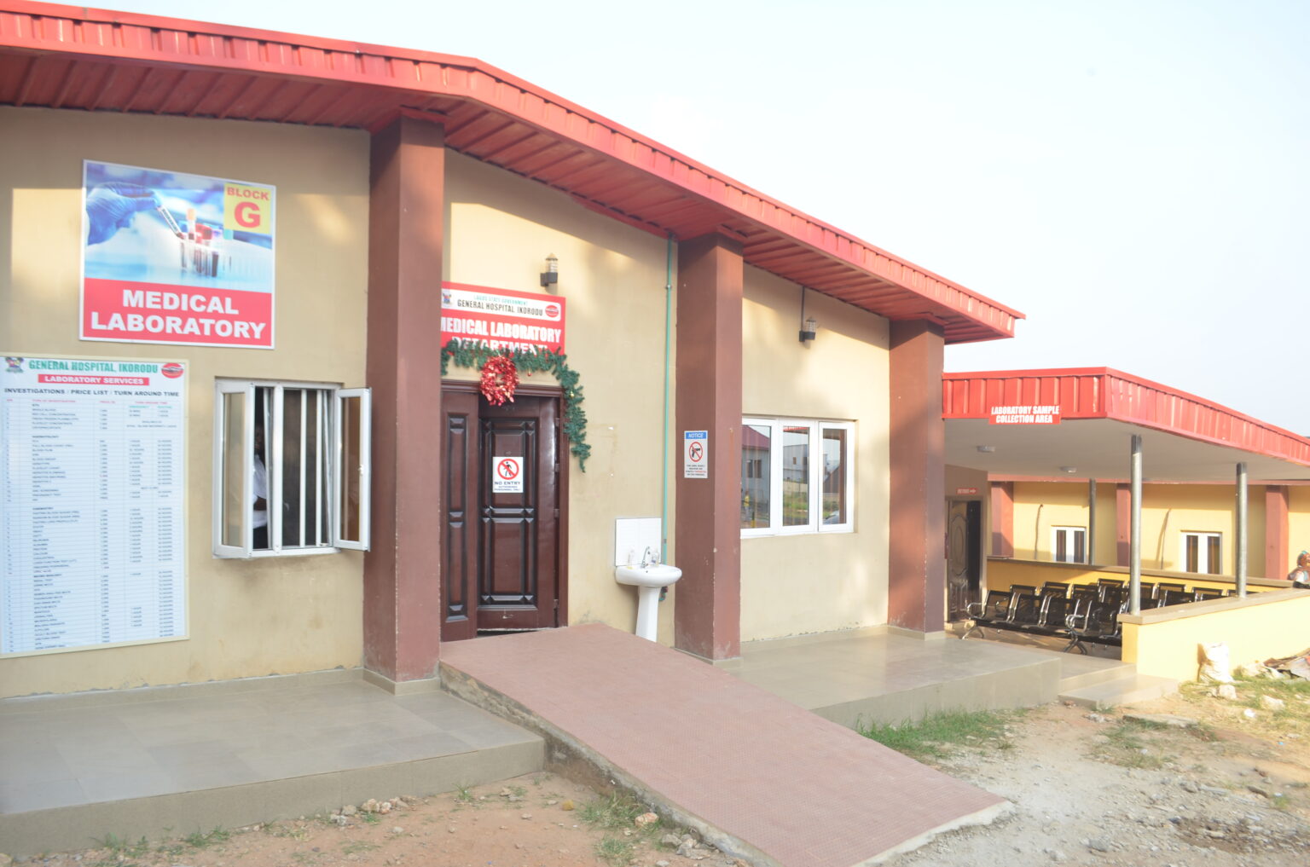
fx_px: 980
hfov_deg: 67.5
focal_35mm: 27
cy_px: 434
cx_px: 655
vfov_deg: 47.7
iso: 125
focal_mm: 18
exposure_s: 1/125
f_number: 5.6
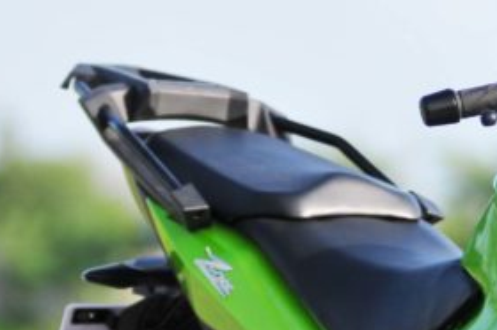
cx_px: 602
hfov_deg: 3.1
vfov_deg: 2.1
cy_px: 486
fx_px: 9087
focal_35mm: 659
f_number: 2.8
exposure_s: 1/2000
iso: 200
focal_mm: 120
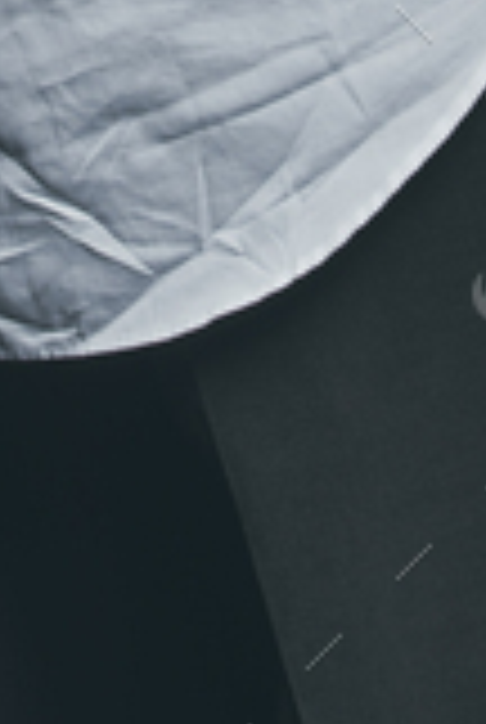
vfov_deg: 5.2
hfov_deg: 3.6
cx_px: -14
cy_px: -1093
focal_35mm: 384
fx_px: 7742
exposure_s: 1/160
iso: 80
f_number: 8
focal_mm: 70
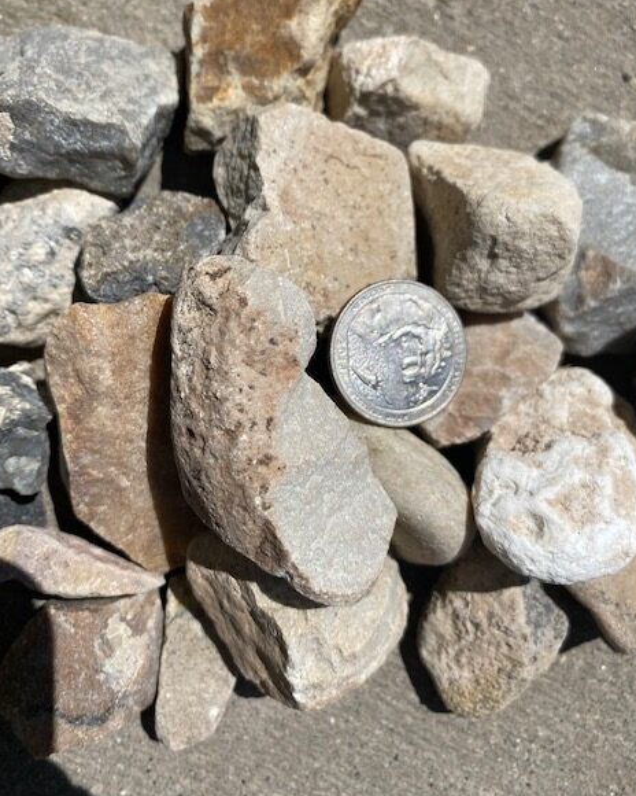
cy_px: 360
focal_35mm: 28
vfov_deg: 62.1
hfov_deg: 51.5
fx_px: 659
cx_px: 318
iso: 32
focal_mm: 4.25
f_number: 1.8
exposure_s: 1/8197
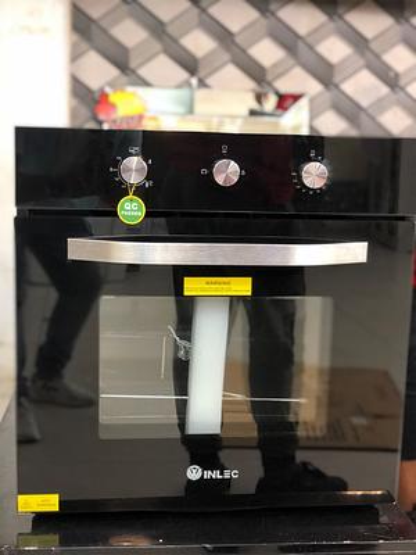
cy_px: 278
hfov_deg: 28.0
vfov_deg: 36.8
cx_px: 208
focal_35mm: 52
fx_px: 833
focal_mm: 6
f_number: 2.4
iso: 125
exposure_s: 1/30
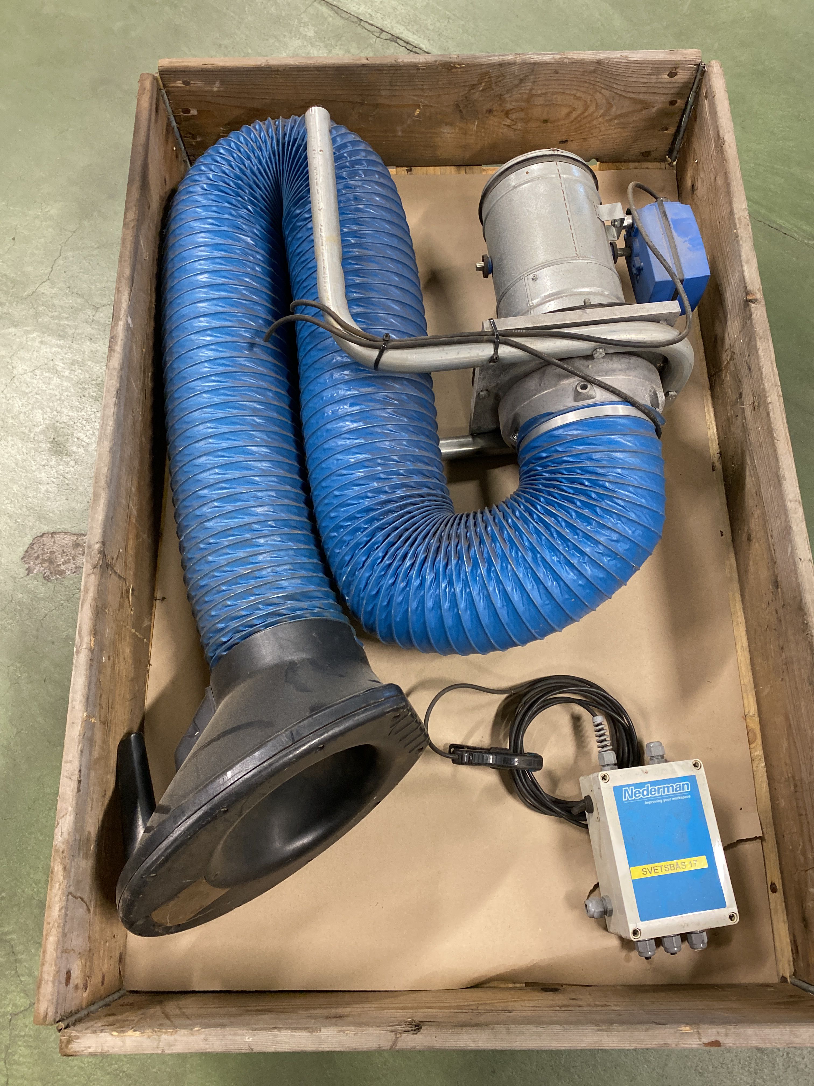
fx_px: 815
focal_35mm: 26
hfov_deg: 53.1
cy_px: 543
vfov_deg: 67.3
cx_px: 407
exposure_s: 1/50
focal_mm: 4.25
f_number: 1.8
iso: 320
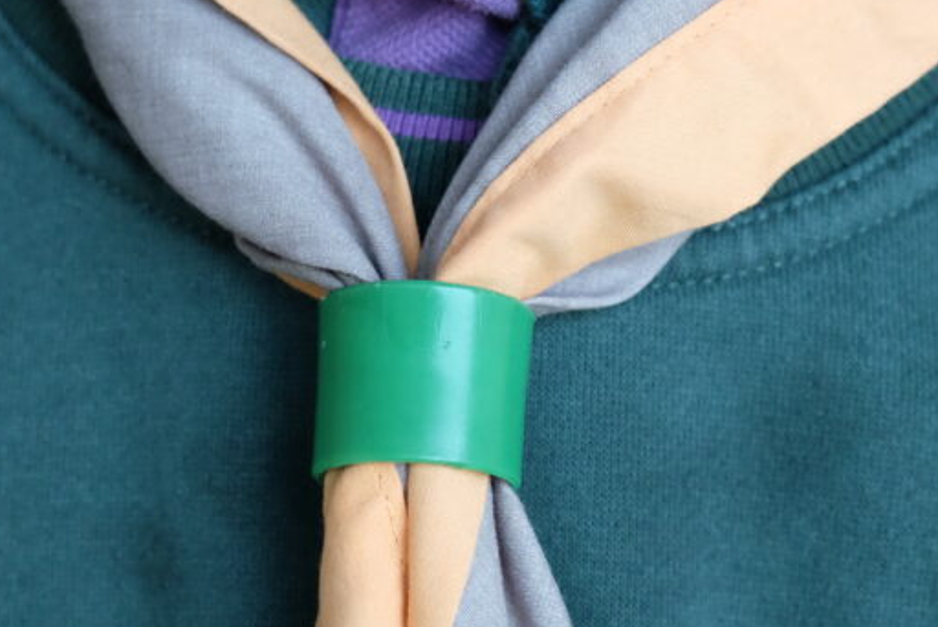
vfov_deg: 9.8
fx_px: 3650
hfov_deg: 14.6
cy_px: 556
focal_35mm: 140
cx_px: 418
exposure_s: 1/180
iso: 3200
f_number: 4
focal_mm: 46.6
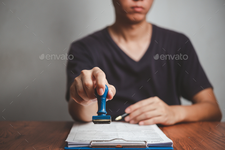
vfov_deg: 22.6
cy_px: 75
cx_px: 112
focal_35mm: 60
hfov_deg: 33.4
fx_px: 375
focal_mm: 60
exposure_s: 1/100
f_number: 2.8
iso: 250
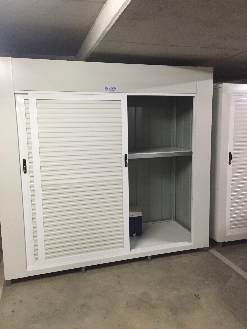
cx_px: 124
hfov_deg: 48.2
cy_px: 164
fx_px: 276
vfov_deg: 61.7
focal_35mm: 29
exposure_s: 1/33
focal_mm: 4.15
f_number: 2.2
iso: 320
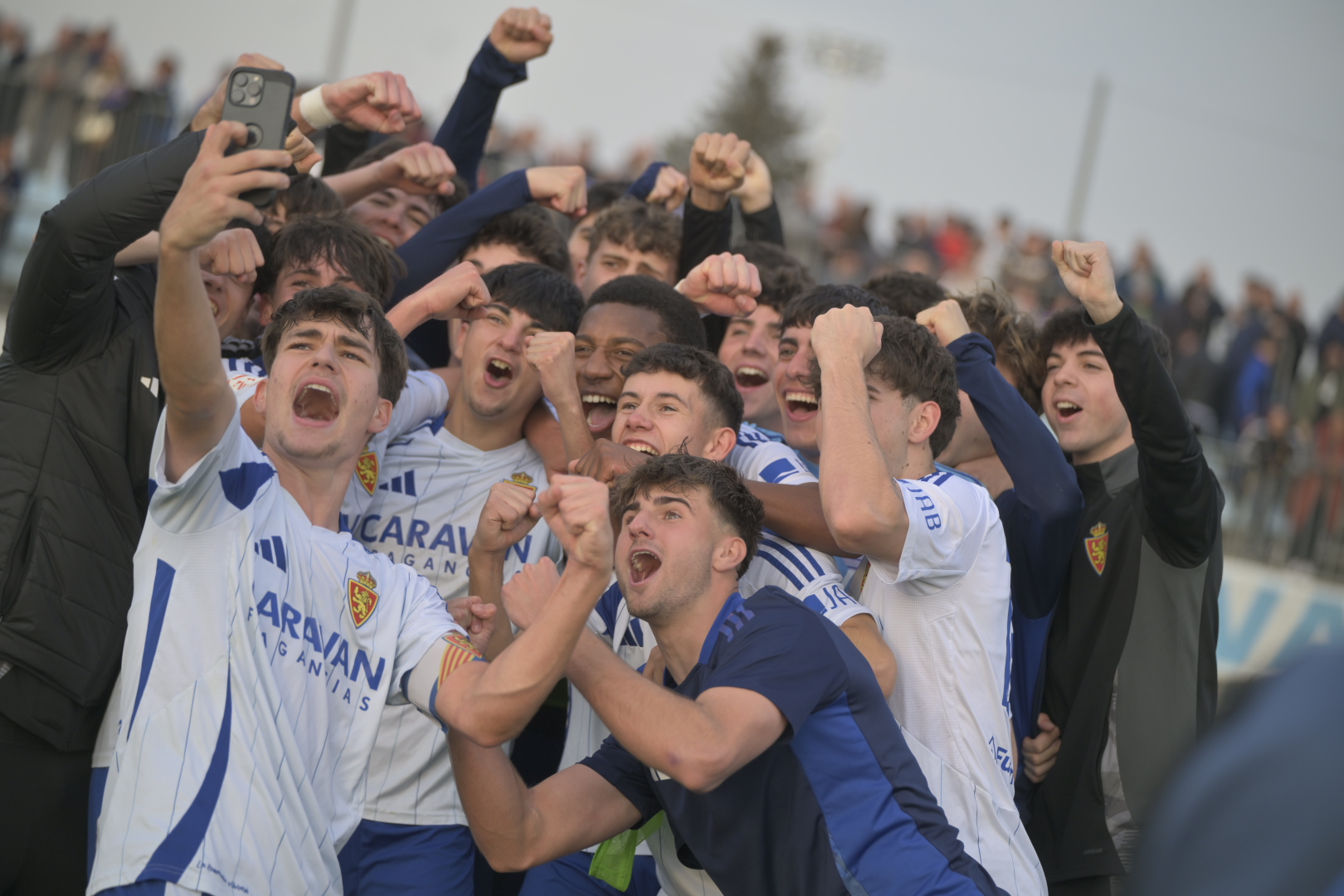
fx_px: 4293
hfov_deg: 17.8
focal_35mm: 115
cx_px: 672
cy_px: 448
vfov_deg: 11.9
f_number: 2.8
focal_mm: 115
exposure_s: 1/1000
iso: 250
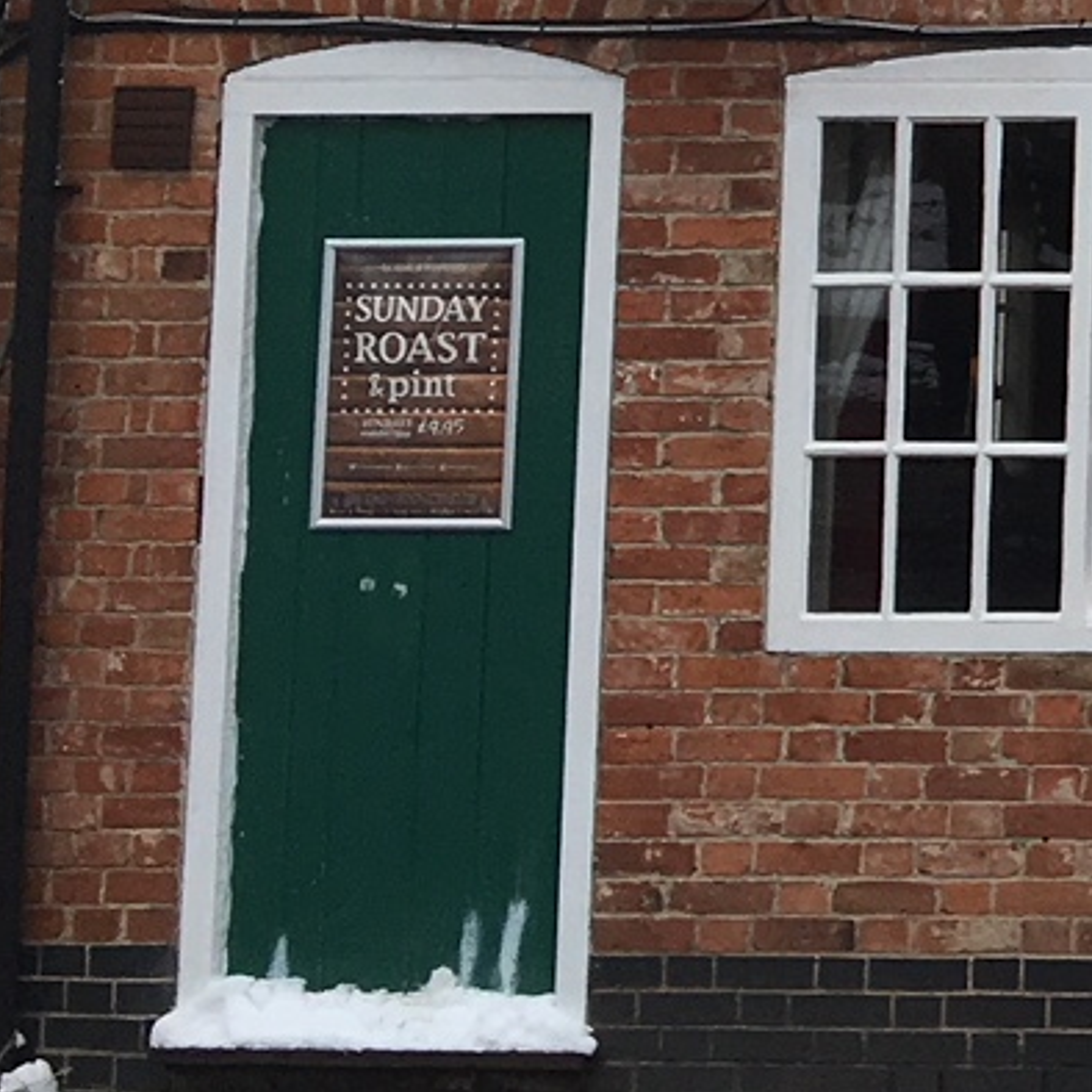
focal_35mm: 131
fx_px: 4675
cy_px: -288
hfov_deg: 11.3
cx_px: 2561
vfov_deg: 12.9
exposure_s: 1/827
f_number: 2.2
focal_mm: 4.15
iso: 25
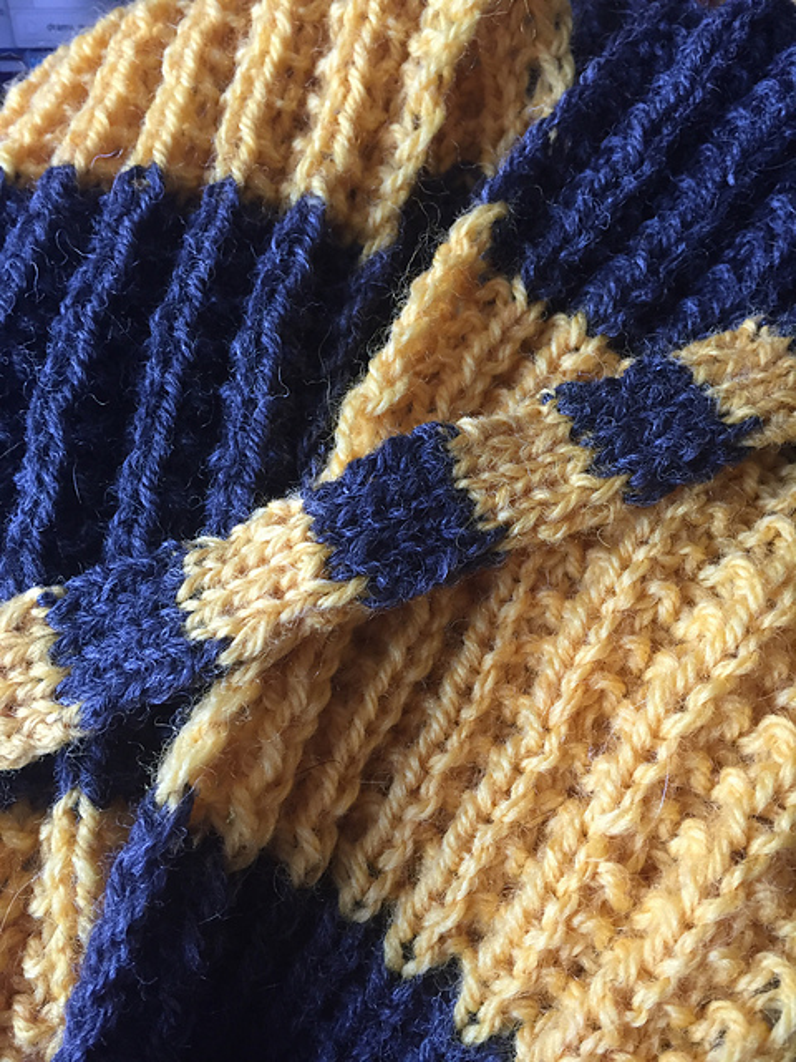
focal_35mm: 29
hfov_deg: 48.2
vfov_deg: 61.7
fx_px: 889
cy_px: 531
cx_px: 398
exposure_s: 1/33
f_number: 2.2
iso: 160
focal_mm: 4.15
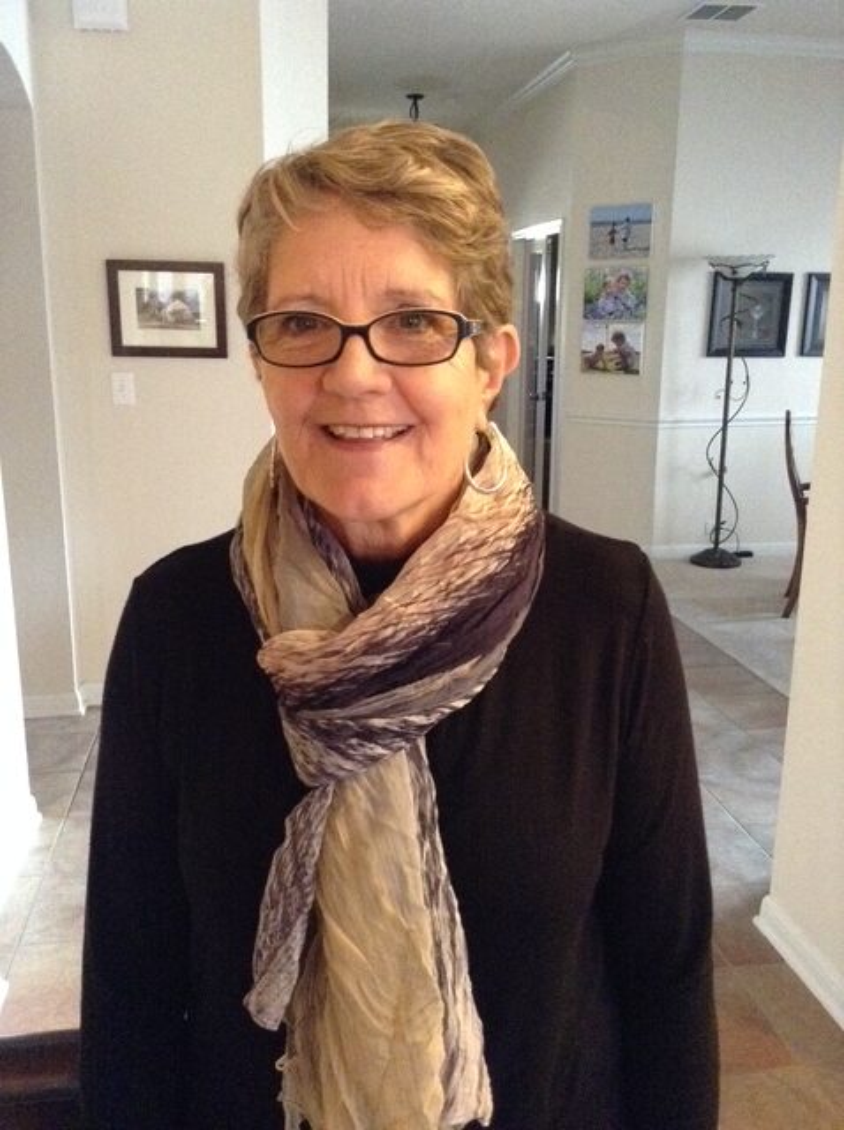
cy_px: 565
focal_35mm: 33
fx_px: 1076
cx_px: 422
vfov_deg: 55.4
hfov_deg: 42.8
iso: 640
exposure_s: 1/15
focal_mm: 3.3
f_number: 2.4
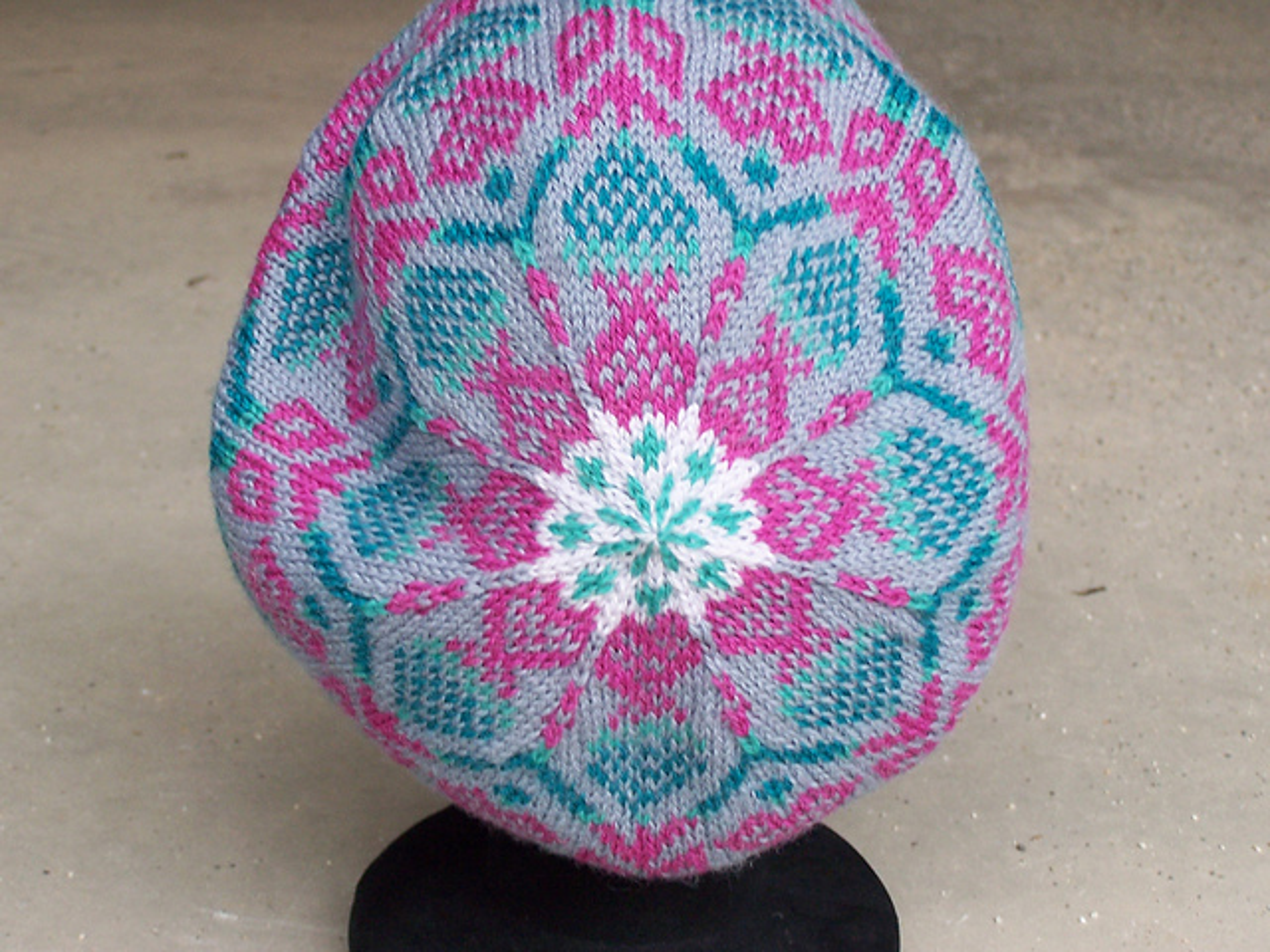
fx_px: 2752
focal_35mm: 75
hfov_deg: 26.0
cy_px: 476
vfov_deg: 19.6
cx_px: 635
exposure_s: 1/45
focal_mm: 12.4
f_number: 3.2
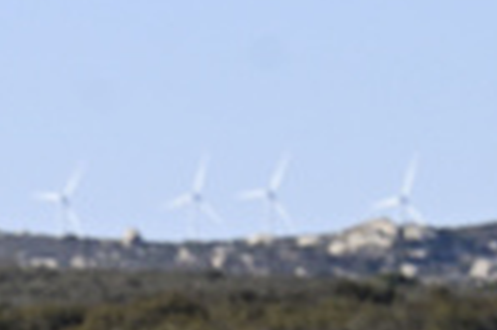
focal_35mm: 825
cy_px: 1085
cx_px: -1027
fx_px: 11377
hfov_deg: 2.5
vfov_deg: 1.7
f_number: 7.1
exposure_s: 1/1250
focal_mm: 120
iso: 400
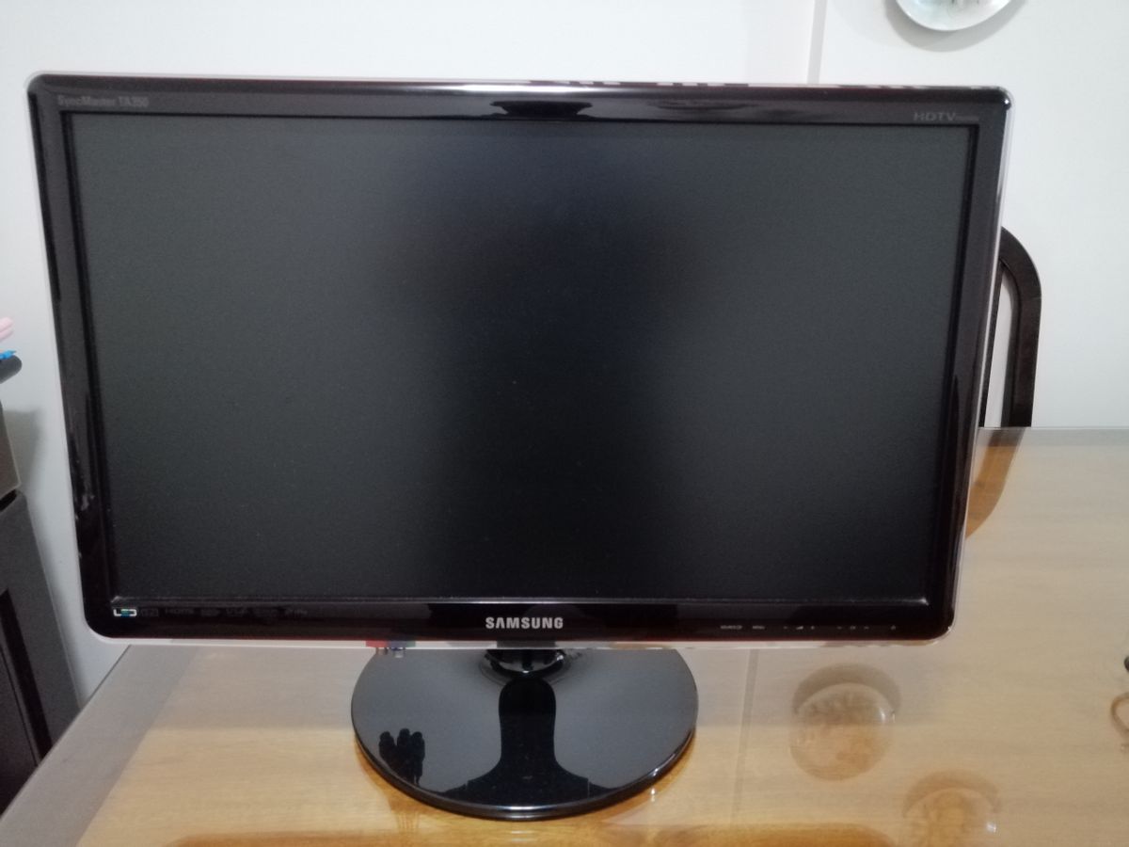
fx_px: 881
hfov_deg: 65.3
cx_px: 564
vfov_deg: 51.4
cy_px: 424
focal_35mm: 27
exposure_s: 1/17.1
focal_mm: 3.95
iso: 640
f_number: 1.8
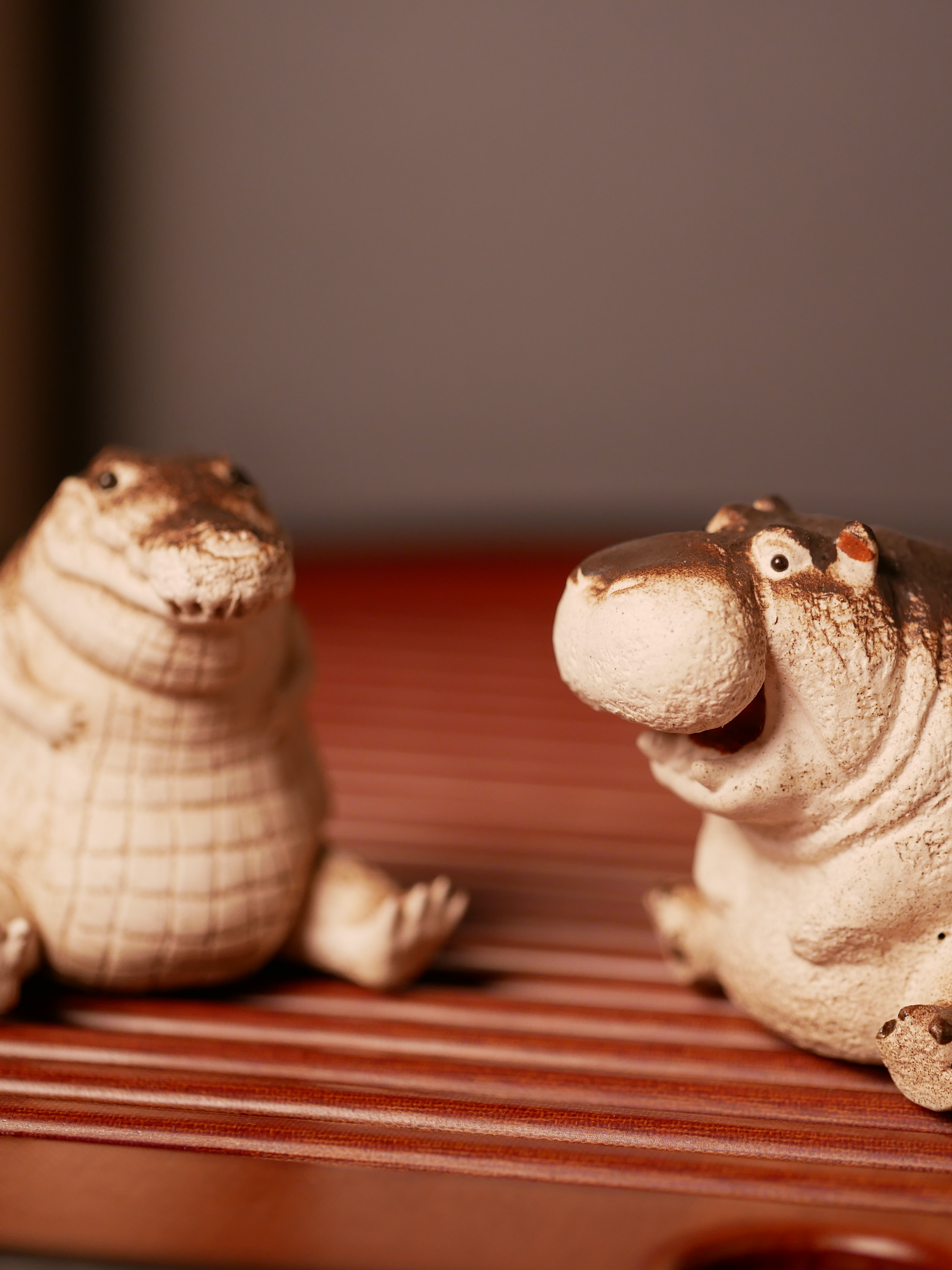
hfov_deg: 12.3
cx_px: 630
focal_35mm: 120
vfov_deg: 16.4
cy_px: 635
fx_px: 4400
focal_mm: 45
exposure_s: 1/100
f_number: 2.8
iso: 250
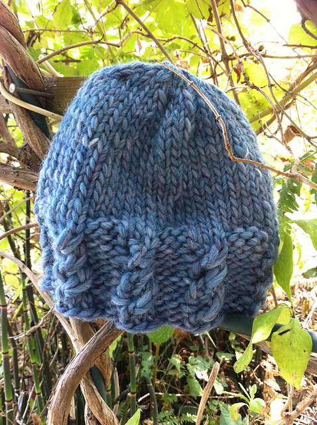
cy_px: 212
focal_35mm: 35
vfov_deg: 52.7
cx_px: 158
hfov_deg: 40.6
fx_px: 429
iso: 125
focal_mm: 3.85
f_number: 2.8
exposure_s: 1/120
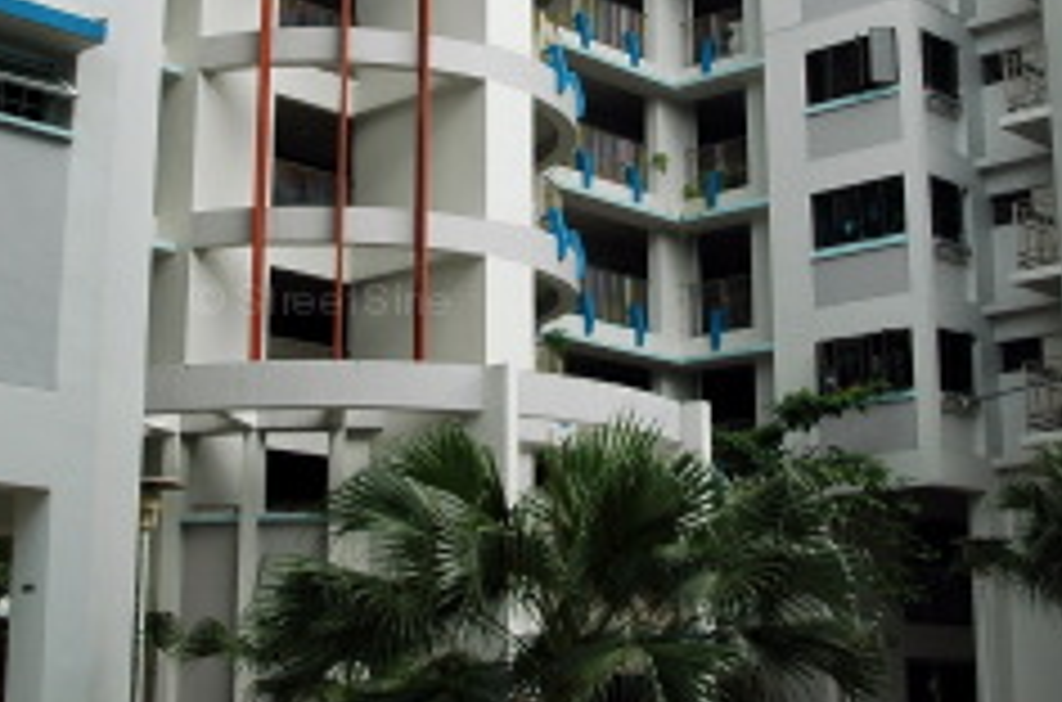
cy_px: 200
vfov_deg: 21.3
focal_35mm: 63
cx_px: 526
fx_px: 1854
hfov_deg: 32.0
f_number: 3.5
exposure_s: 1/400
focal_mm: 18
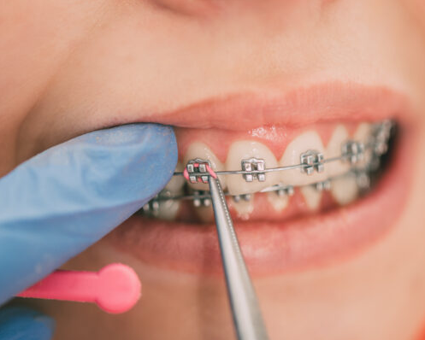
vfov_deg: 13.0
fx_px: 1497
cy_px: 170
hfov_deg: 16.2
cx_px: 208
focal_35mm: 119
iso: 200
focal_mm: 105
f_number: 4
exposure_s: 1/100
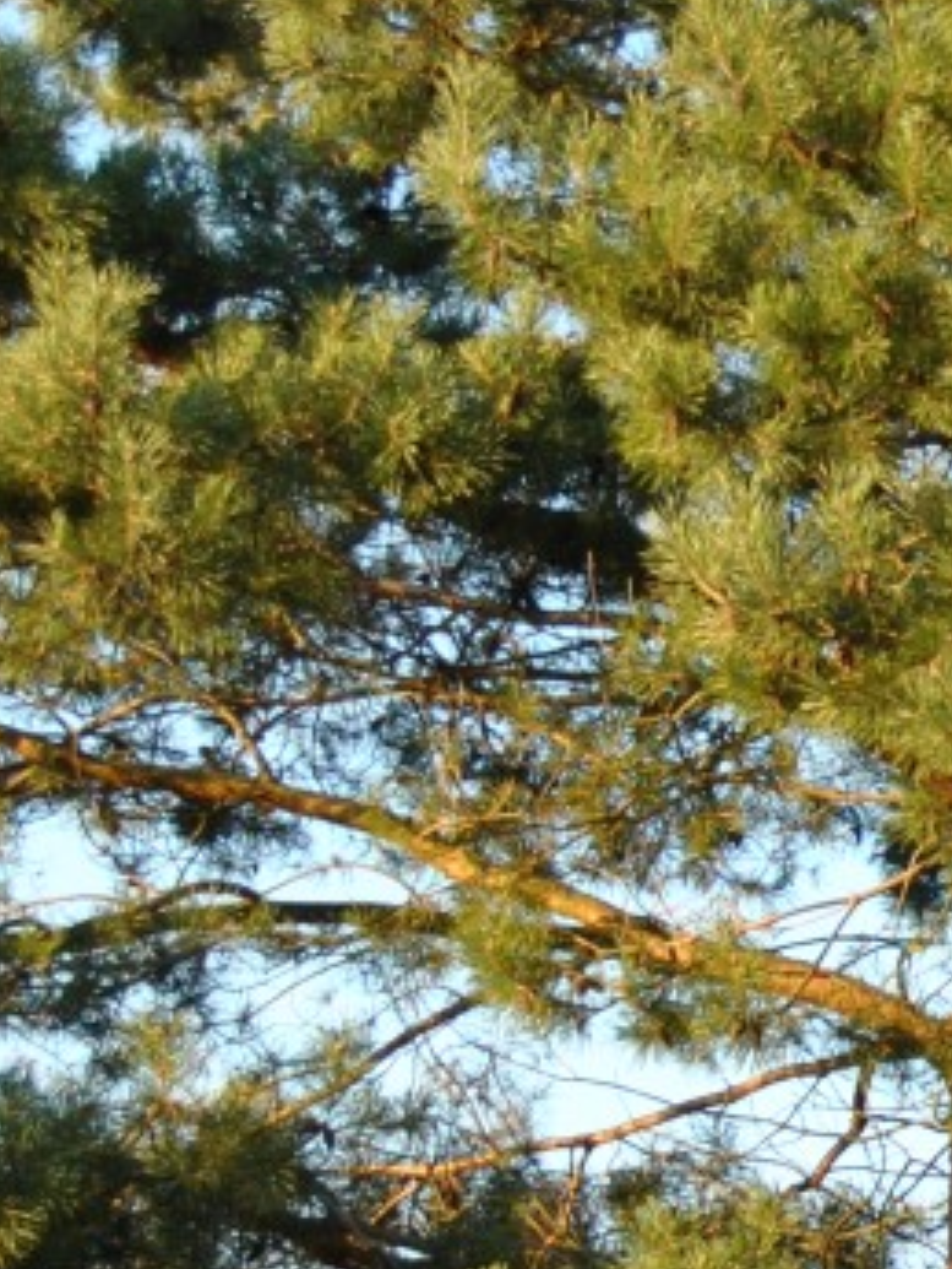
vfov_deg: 6.7
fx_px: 10884
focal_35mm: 297
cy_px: 565
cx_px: 1239
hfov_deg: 5.0
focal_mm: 44
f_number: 5.6
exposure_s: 1/125
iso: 140
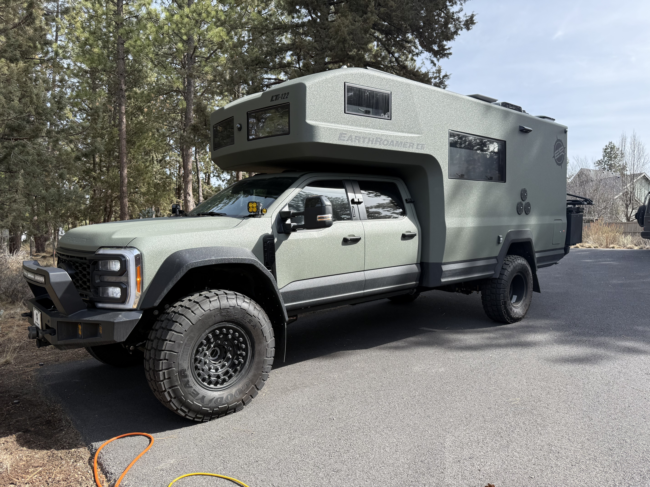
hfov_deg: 71.6
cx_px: 325
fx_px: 451
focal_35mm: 24
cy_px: 244
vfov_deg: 56.8
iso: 80
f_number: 1.78
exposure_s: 1/1410
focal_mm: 6.76
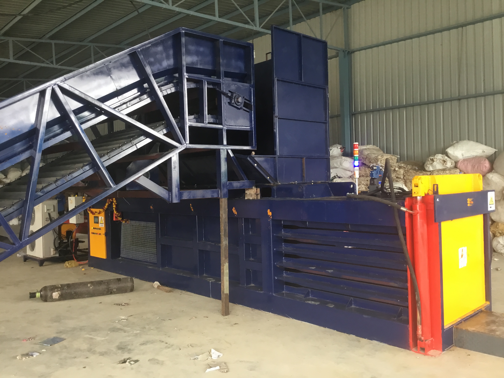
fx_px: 451
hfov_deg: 58.4
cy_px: 189
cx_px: 252
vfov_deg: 45.4
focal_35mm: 31
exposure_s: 1/33
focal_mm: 3.3
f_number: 2.4
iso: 64
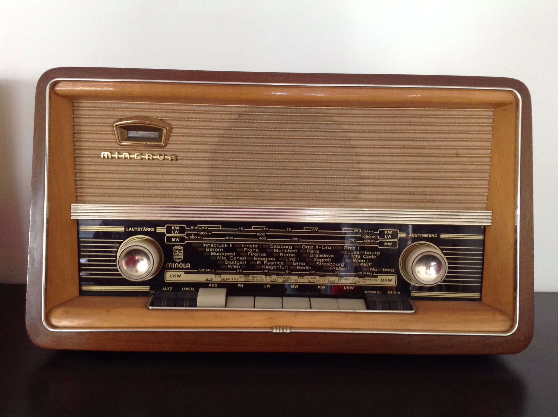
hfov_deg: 52.7
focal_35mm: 35
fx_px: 563
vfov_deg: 40.6
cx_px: 279
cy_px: 208
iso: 250
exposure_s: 1/15
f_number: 2.4
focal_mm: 4.28
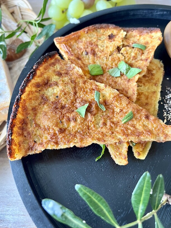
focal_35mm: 28
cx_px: 88
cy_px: 108
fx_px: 184
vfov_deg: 63.4
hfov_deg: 49.7
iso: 320
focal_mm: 5.7
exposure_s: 1/60
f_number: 1.5
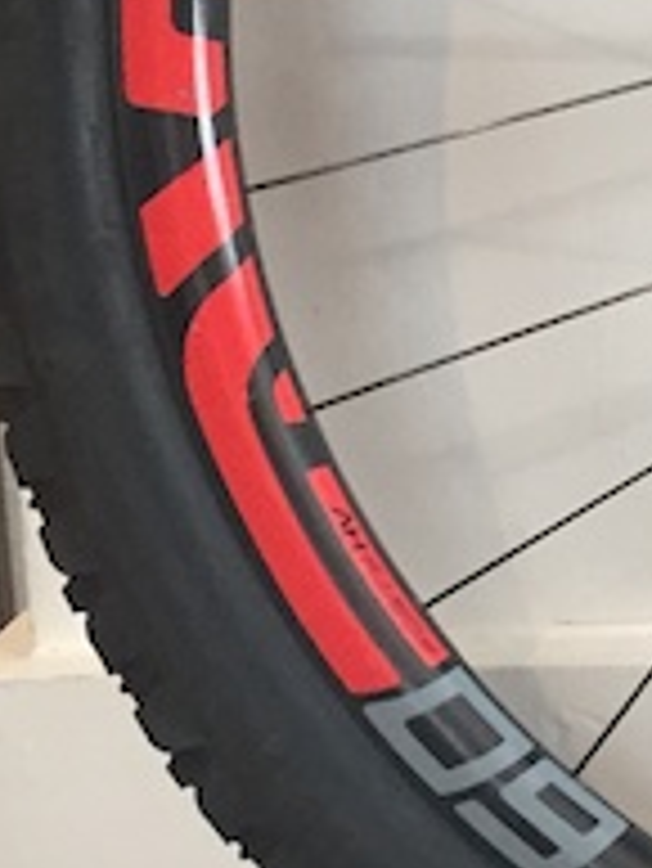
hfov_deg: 11.3
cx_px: 1237
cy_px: 76
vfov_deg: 16.2
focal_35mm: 120
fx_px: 3010
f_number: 2.2
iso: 125
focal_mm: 4.15
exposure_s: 1/30
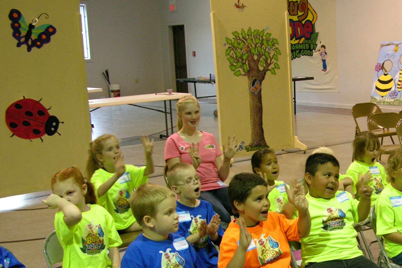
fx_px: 692
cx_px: 332
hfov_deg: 31.4
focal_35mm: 62
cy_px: 192
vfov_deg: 21.8
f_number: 2.8
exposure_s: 1/24.9
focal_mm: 8.9
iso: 195
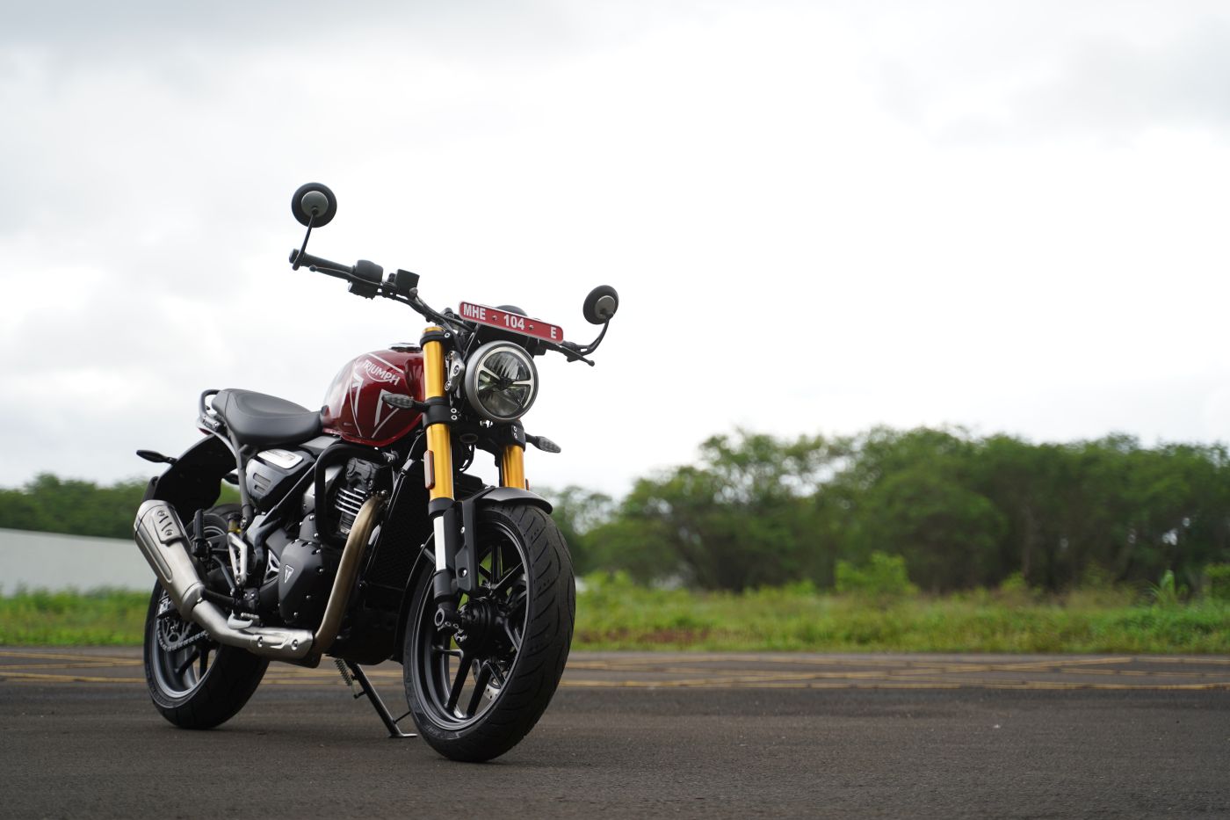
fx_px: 2289
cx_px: 615
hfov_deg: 30.1
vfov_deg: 20.3
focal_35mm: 67
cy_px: 410
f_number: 3.2
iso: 100
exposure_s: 1/800
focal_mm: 67
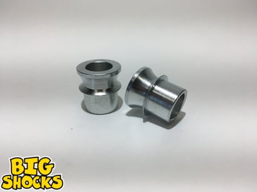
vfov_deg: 48.2
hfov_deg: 61.7
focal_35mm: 29
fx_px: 215
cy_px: 96
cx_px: 128
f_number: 2.2
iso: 25
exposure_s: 1/264
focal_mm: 4.15
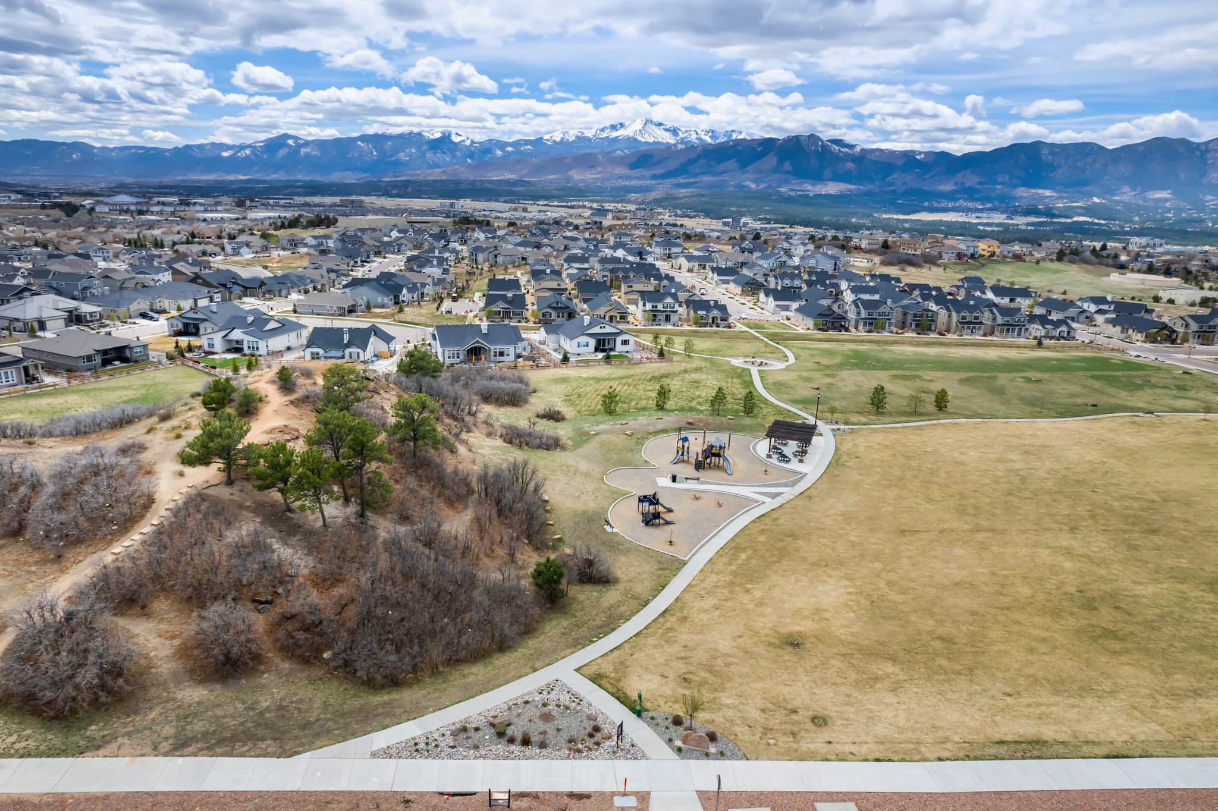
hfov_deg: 78.6
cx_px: 609
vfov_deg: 57.2
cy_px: 406
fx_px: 744
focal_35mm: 22
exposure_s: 1/1250
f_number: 2.8
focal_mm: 8.38
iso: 100
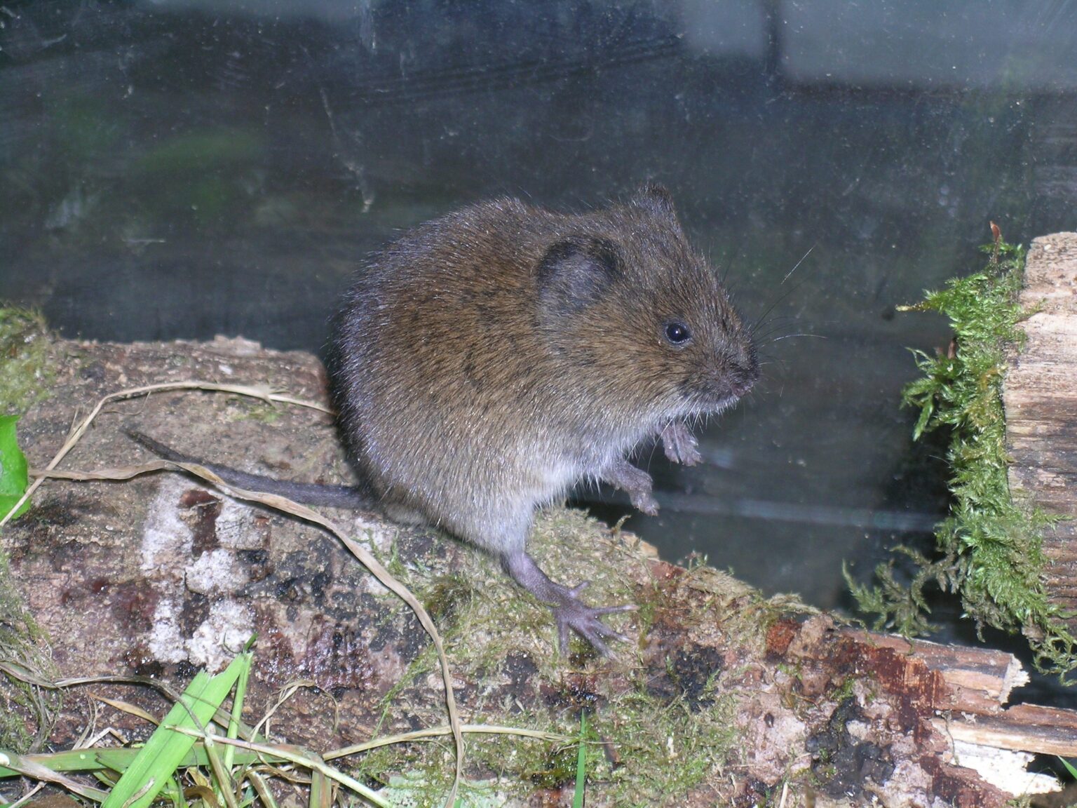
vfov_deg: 12.8
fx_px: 3609
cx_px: 538
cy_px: 404
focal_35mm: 116
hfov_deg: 17.0
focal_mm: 24
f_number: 4.6
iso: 50
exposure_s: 1/60
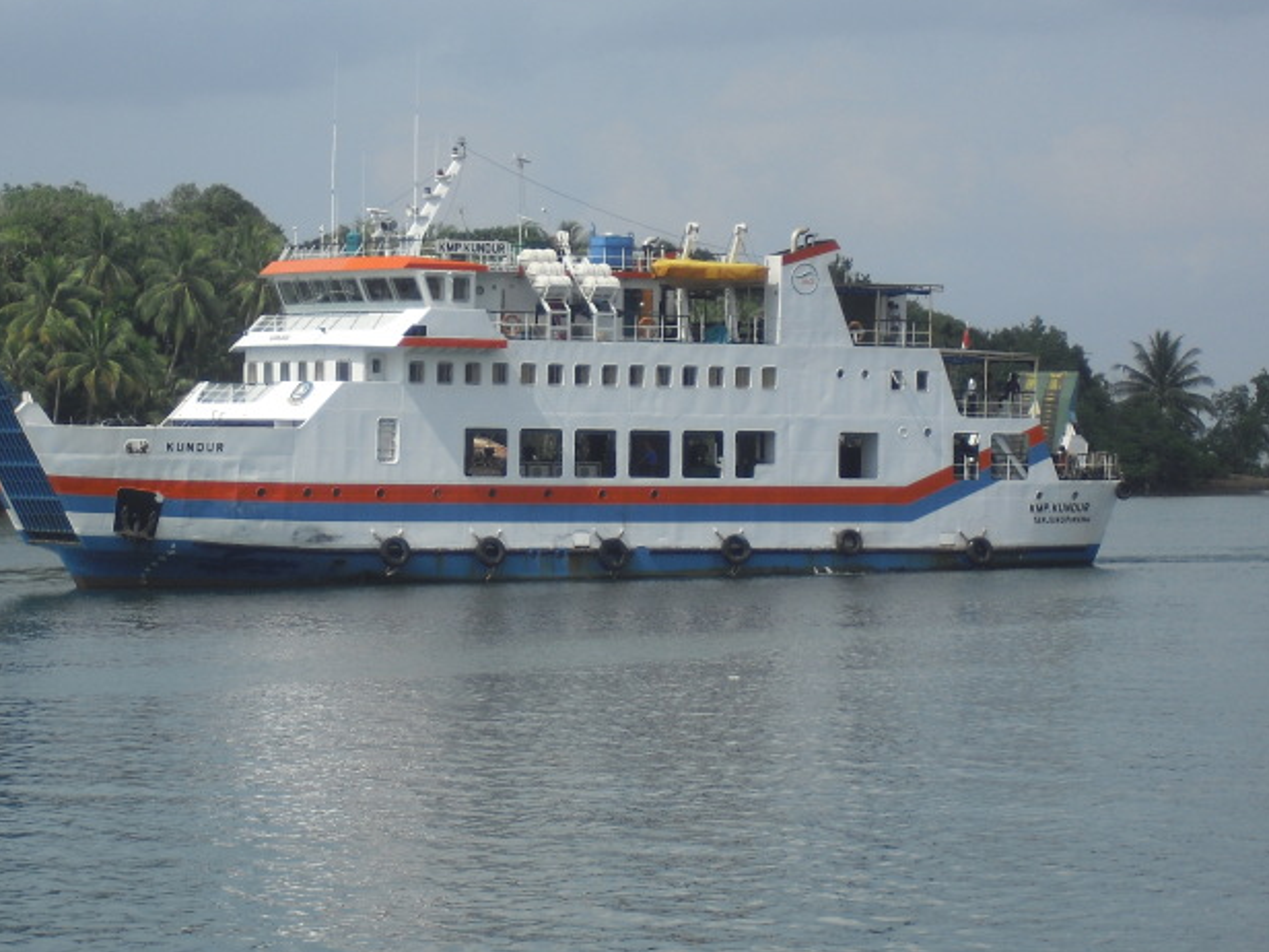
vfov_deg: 10.7
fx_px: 5096
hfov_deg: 14.2
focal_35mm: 139
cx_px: 490
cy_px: 422
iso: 64
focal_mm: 18.9
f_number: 5.6
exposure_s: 1/400
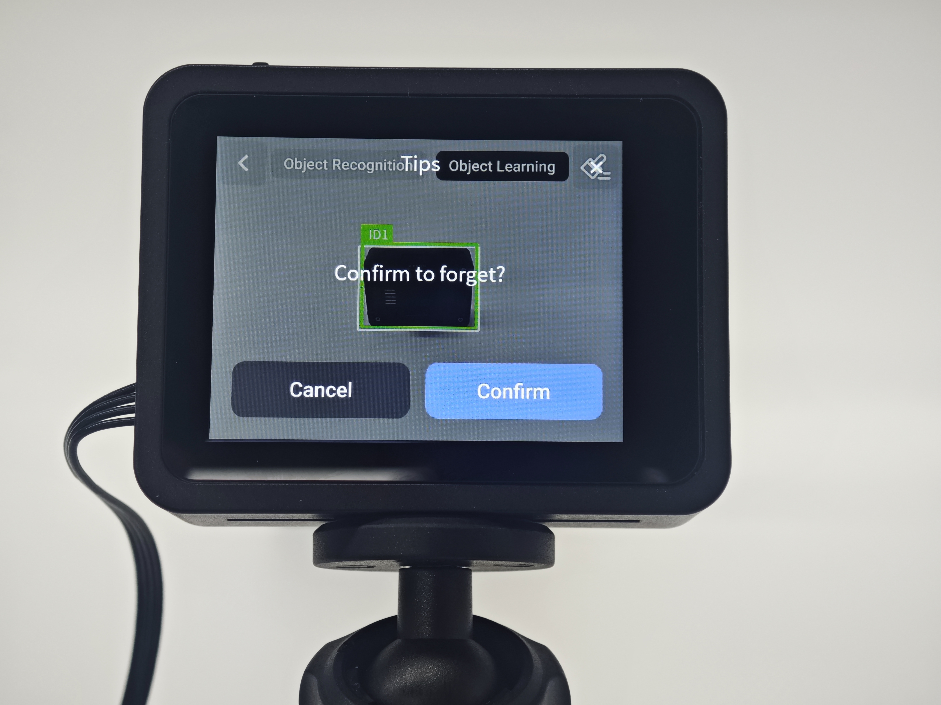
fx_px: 2039
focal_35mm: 75
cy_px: 352
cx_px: 470
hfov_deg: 26.0
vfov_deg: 19.6
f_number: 2
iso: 320
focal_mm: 9
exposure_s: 1/100
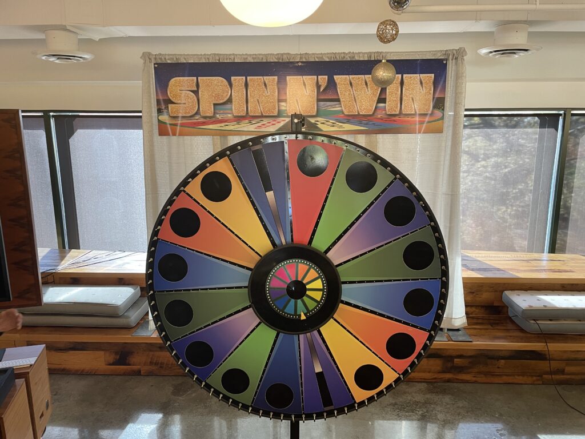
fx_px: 439
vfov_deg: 53.1
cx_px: 292
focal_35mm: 26
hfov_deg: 67.3
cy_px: 220
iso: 125
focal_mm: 4.2
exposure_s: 1/60
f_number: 1.6
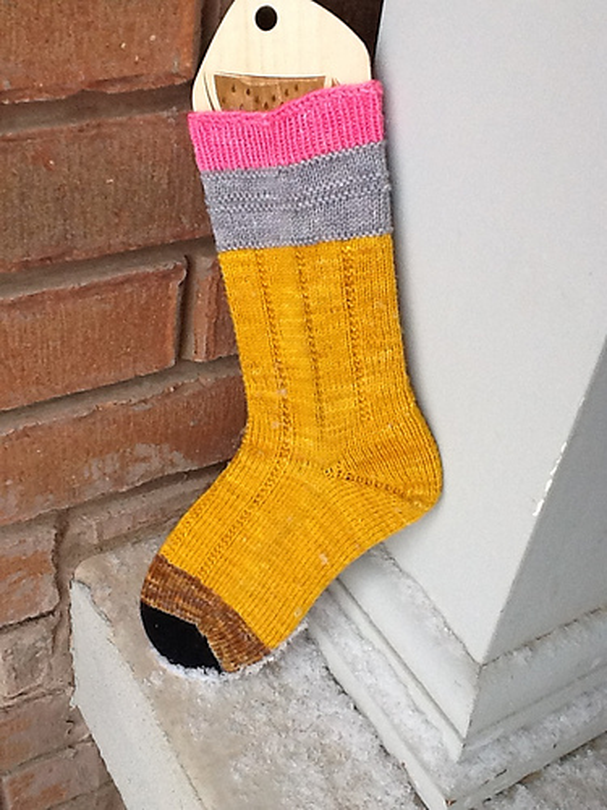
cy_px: 405
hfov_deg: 32.9
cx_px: 304
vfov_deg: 42.9
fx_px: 1029
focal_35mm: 44
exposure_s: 1/120
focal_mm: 2.03
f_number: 2.4
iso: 80
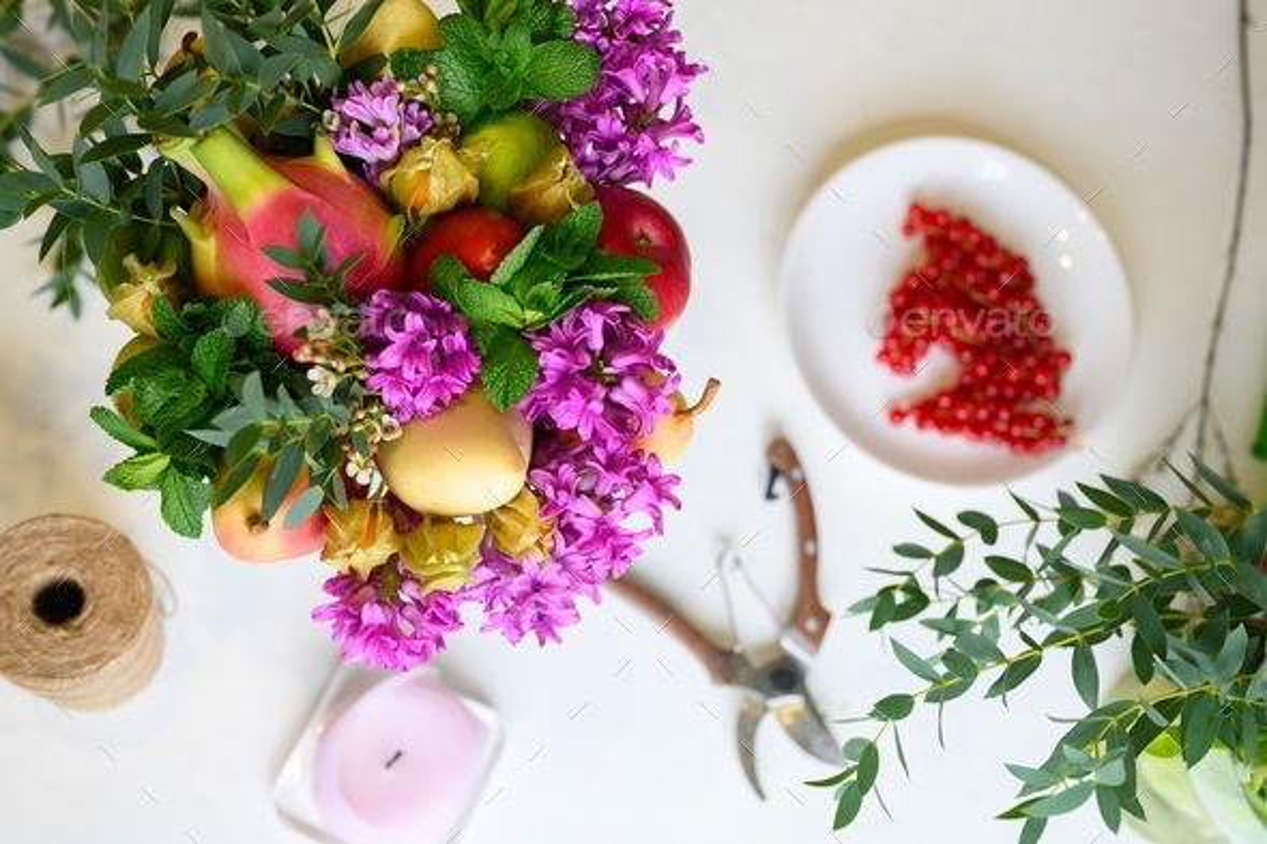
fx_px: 1759
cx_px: 634
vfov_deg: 27.0
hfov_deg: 39.6
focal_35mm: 50
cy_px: 422
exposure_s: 1/100
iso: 800
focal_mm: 50
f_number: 4.5
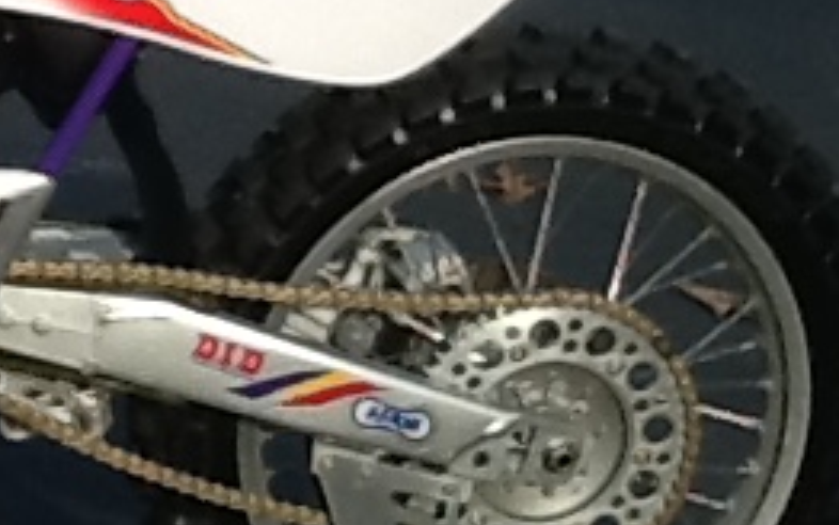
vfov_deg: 7.7
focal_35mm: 171
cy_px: 115
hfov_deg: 11.9
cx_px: -288
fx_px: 3912
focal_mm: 2.03
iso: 40
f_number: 2.4
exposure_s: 1/361
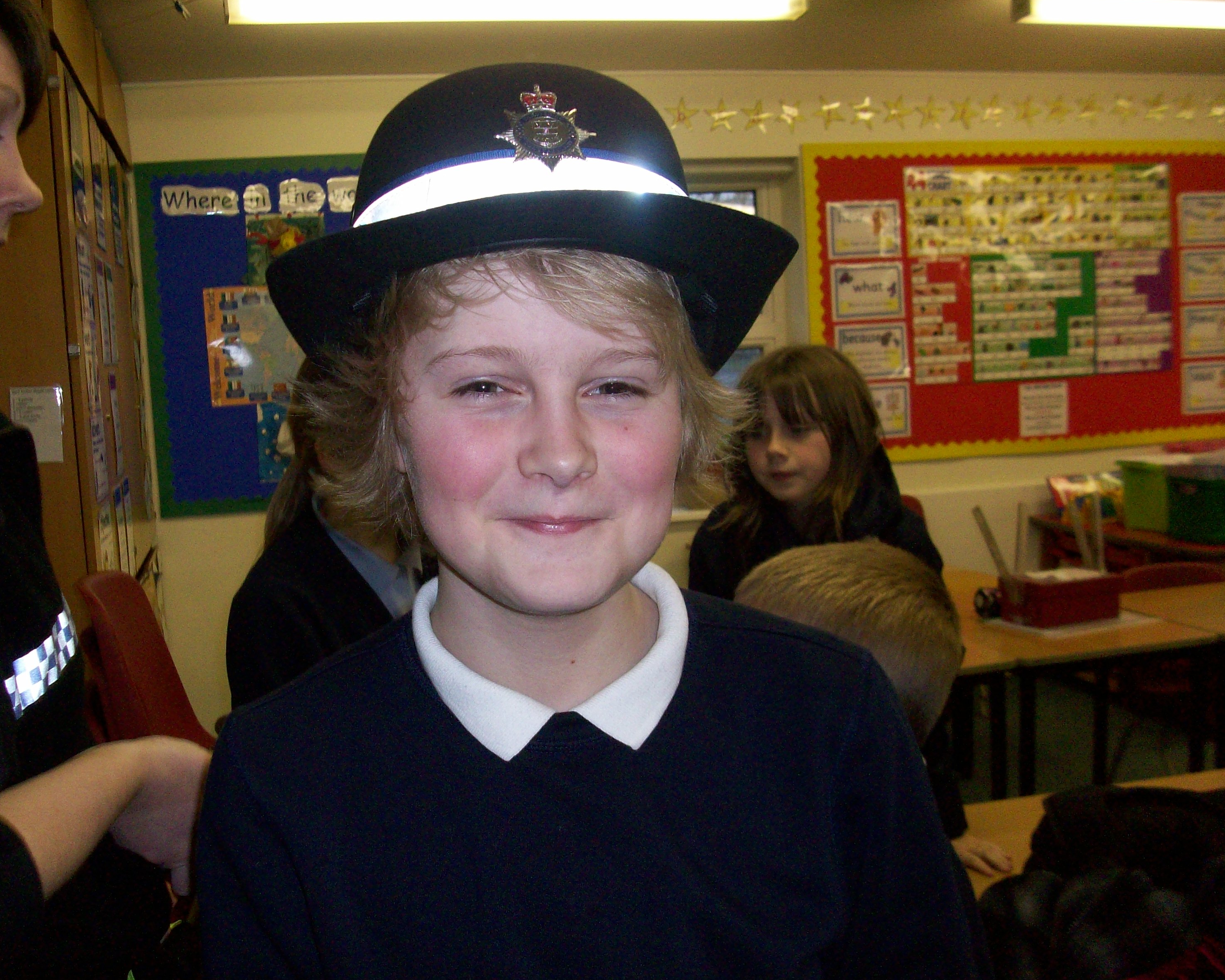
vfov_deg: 40.1
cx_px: 543
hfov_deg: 49.0
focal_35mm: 37
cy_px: 470
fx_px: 1342
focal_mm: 5.7
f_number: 2.8
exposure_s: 1/60
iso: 160
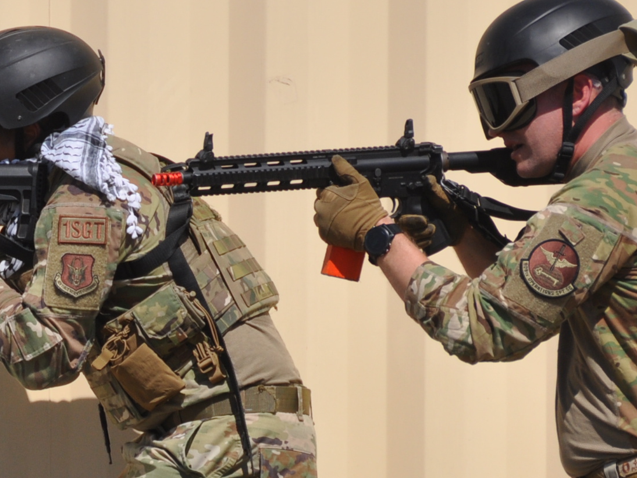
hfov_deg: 3.5
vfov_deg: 2.6
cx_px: 69
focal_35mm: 571
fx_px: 10514
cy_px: 502
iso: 250
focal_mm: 135
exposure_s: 1/2000
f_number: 5.6
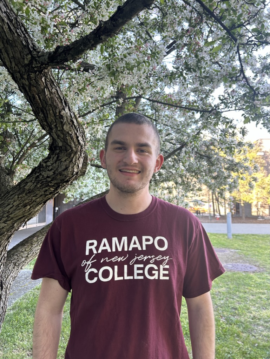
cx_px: 135
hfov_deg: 53.1
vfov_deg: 67.3
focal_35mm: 26
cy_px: 180
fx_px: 270
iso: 80
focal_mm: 5.7
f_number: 1.5
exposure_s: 1/121
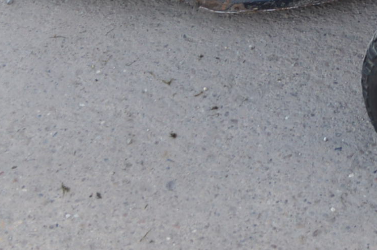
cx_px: 439
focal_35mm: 109
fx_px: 1140
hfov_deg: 17.9
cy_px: -245
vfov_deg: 11.4
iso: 250
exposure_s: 1/125
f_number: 5.6
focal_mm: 18
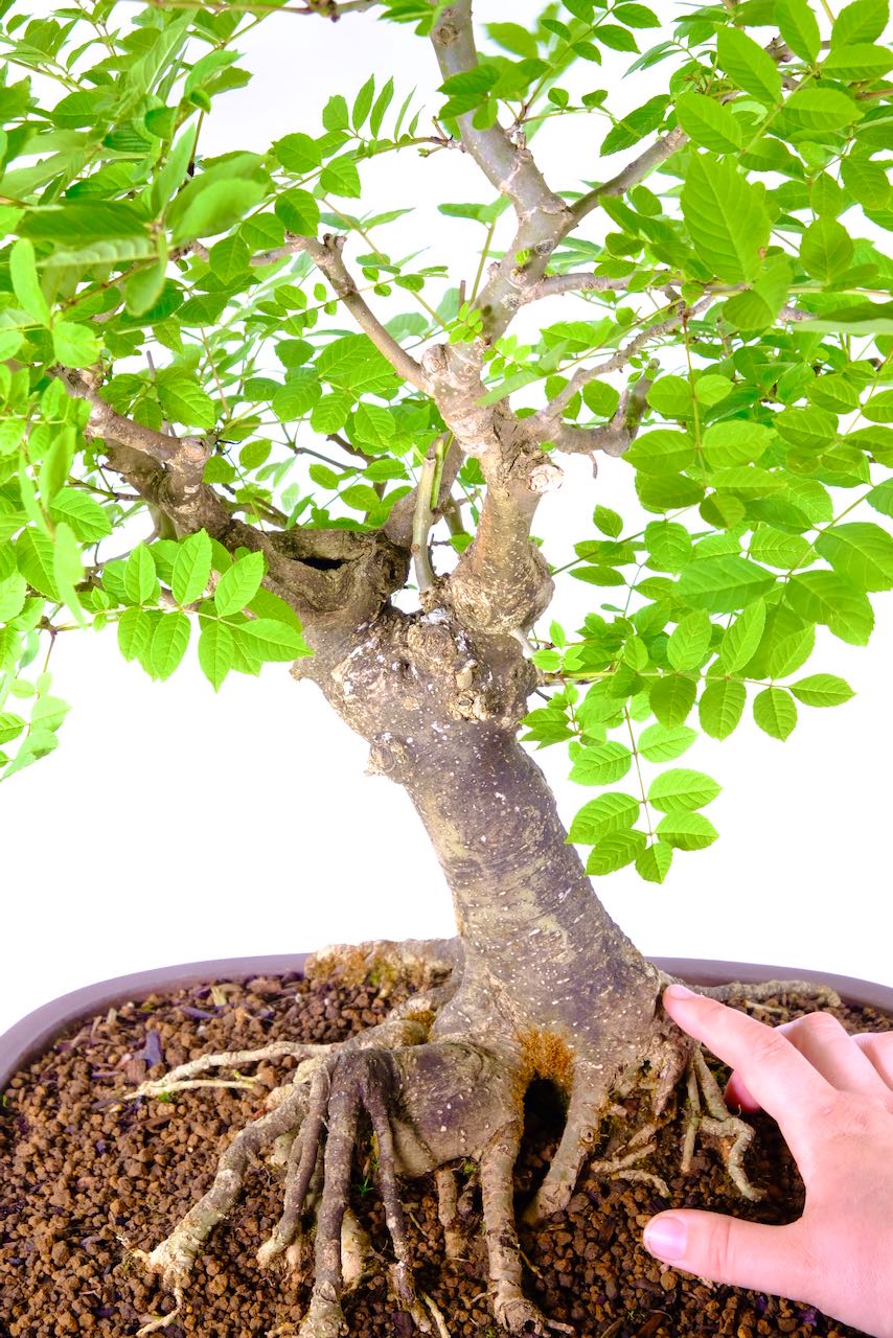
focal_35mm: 83
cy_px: 669
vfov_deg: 24.5
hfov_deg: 16.5
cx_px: 446
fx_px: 3086
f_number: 10
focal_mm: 55
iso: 1000
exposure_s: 1/10
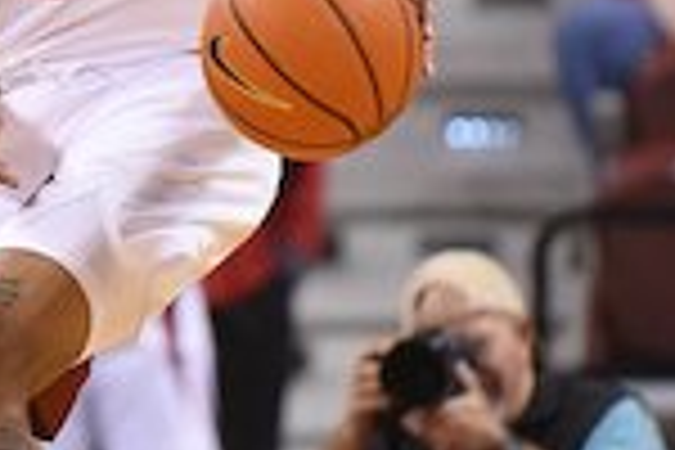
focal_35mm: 799
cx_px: -72
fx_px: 14980
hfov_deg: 2.6
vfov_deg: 1.7
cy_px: 209
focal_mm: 200
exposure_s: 1/2000
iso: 5000
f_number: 2.8
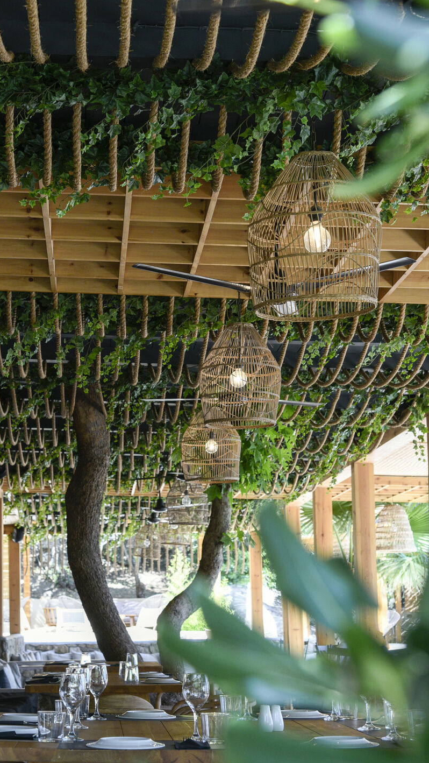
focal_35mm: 66
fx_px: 1334
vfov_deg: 31.9
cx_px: 189
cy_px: 385
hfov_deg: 18.3
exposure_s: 1/200
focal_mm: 62
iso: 800
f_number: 5
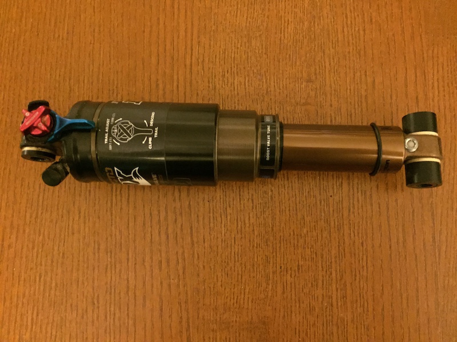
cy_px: 171
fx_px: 383
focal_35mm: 29
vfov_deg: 48.2
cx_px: 228
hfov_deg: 61.7
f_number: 2.2
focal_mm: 4.15
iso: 1000
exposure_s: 1/15
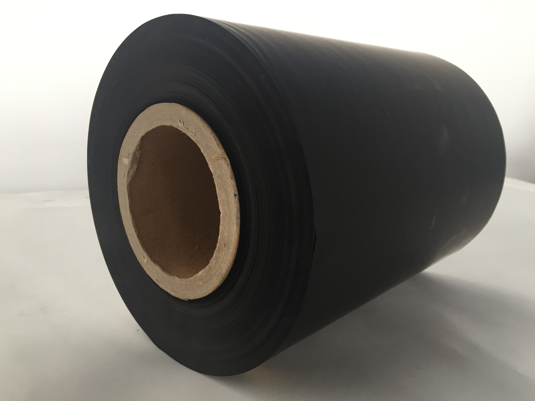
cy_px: 200
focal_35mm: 29
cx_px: 268
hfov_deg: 61.7
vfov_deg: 48.2
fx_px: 448
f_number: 2.2
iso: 50
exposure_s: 1/33
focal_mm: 4.15
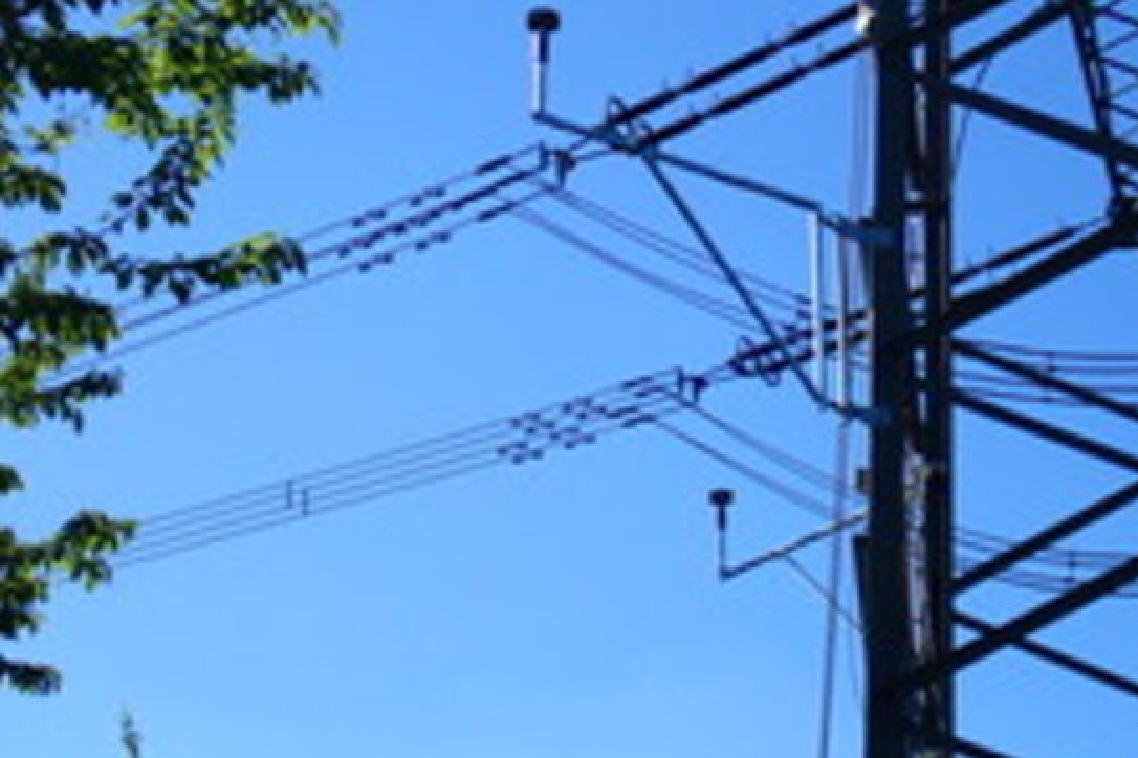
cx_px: 717
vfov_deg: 14.5
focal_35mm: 94
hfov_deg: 21.6
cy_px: 299
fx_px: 2971
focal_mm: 12.6
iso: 100
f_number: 5.6
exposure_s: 1/500
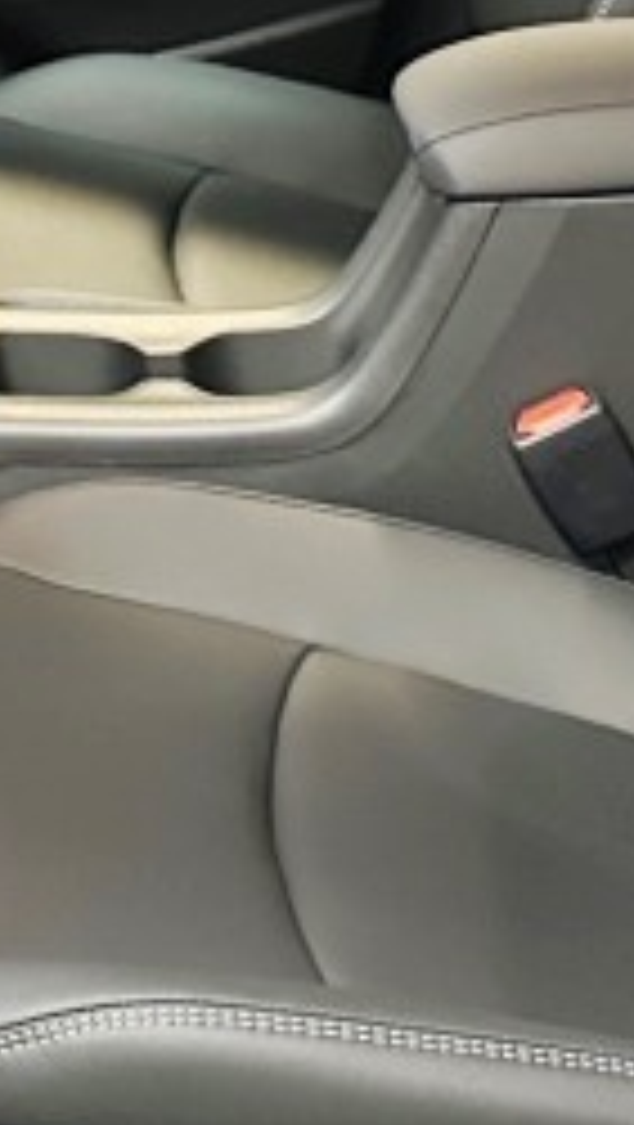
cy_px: 171
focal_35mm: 107
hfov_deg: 11.1
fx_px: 3191
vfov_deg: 19.7
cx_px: -198
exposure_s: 1/40
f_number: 1.78
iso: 1000
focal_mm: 6.86
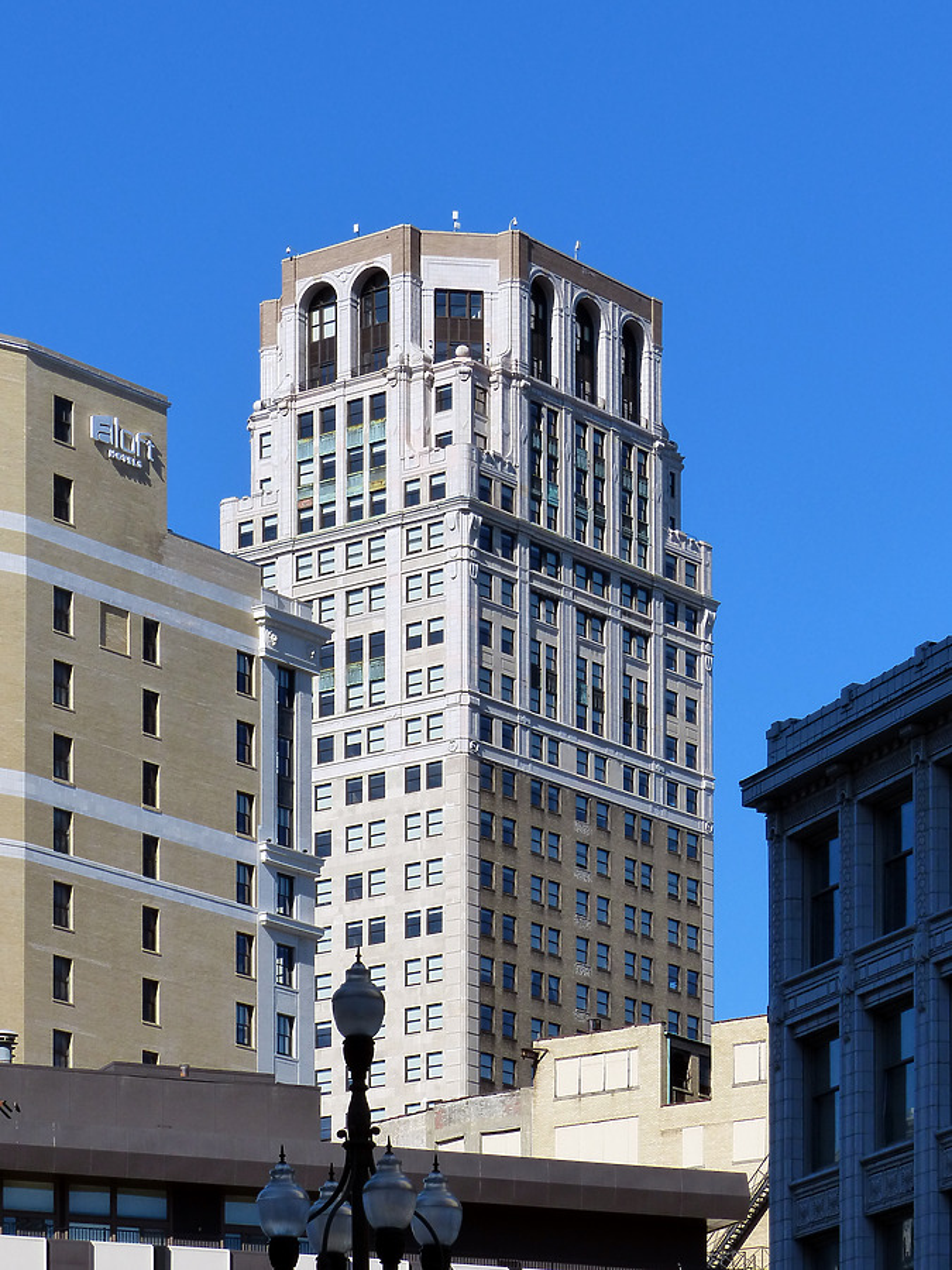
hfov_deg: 12.0
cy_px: 635
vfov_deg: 15.9
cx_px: 476
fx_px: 4547
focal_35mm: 124
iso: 160
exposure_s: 1/1300
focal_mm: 22.2
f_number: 4
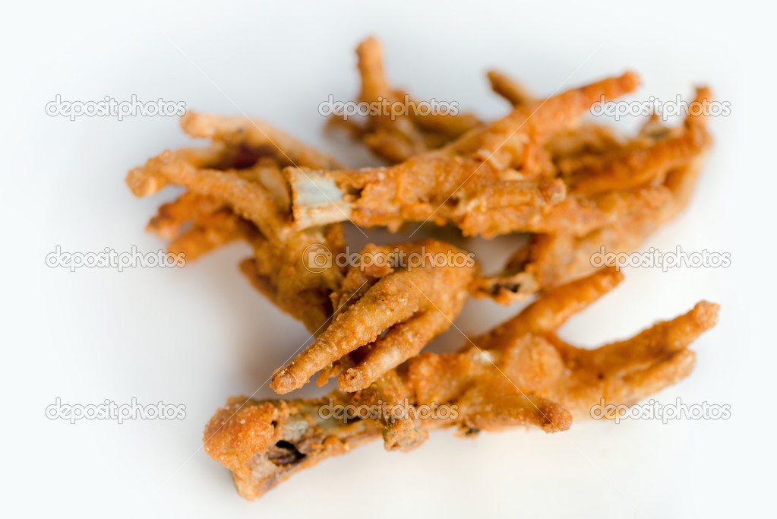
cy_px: 260
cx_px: 388
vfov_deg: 13.1
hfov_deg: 19.4
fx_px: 2267
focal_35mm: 105
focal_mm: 105
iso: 320
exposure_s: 1/200
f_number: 4
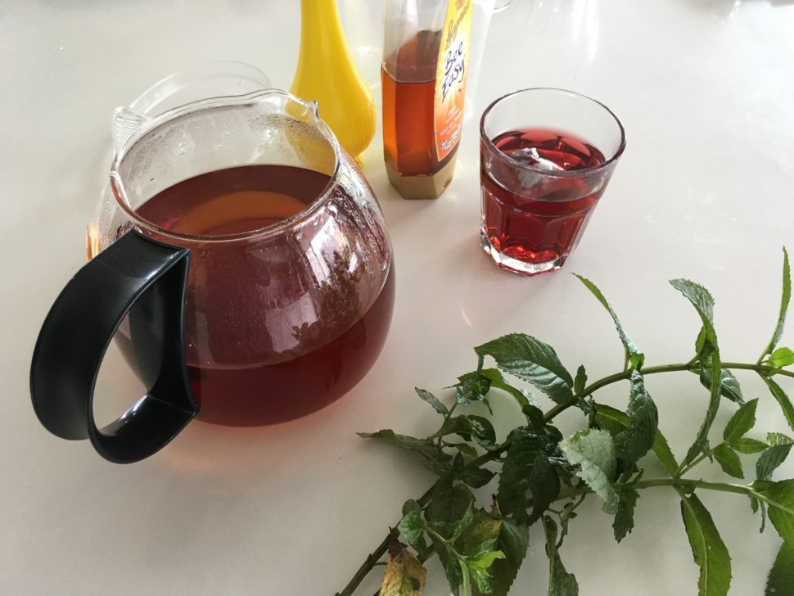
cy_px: 298
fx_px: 665
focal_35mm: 29
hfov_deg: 61.6
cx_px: 397
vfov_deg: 48.2
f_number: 2.2
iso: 125
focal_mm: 4.15
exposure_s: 1/33
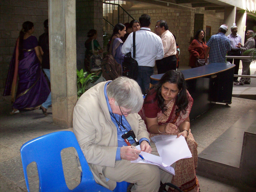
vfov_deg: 38.7
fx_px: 274
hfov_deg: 50.1
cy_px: 96
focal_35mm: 37
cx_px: 128
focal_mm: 6.2
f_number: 2.8
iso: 200
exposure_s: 1/64
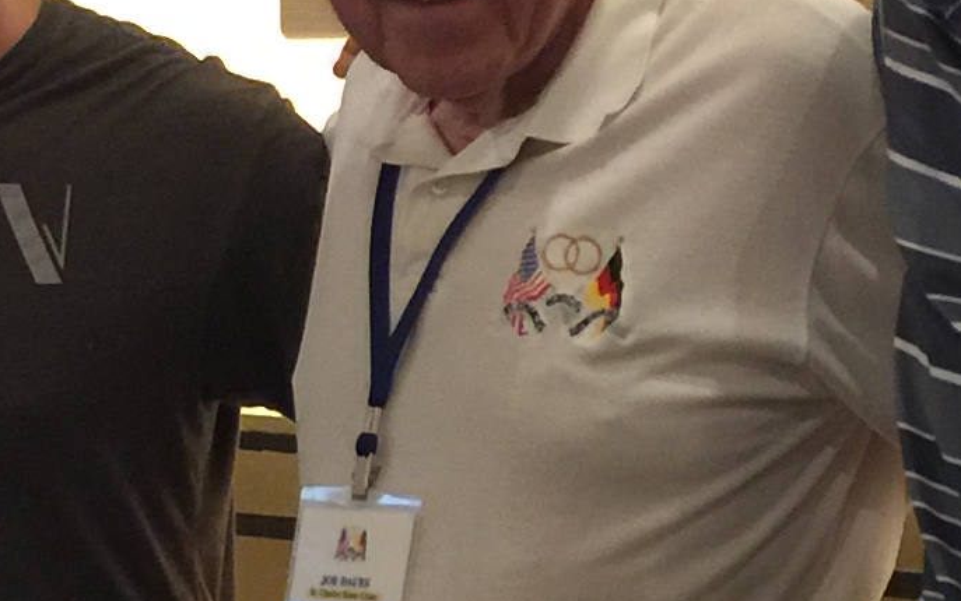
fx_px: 3825
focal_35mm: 146
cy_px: 361
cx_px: 779
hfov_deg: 14.2
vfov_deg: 9.0
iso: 100
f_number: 2.2
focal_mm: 4.15
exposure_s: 1/4
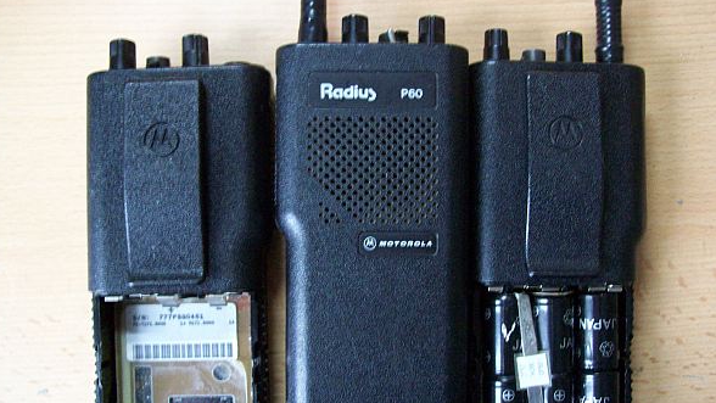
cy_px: 220
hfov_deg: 50.5
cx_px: 353
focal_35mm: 40
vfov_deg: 29.7
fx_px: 760
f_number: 2.7
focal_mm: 6
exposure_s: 1/8
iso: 200
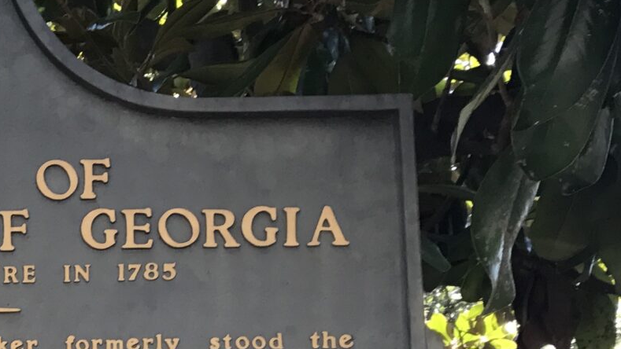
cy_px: 507
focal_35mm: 99
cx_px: -147
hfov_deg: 20.1
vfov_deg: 11.8
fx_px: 1630
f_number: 1.8
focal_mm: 3.99
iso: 25
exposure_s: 1/120
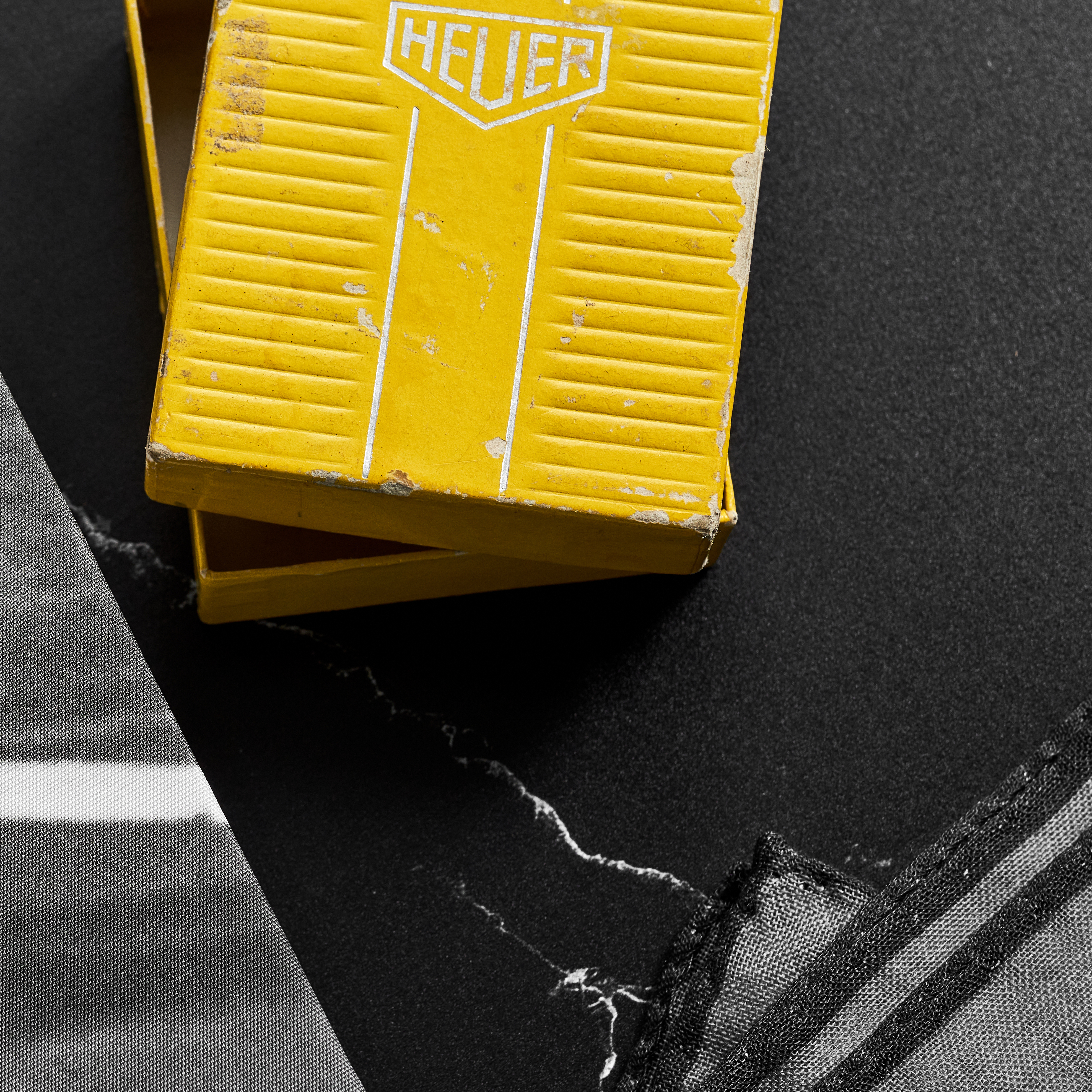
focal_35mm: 133
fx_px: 4747
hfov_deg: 12.9
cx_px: -46
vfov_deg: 13.1
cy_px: 535
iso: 200
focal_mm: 65
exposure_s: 1/30
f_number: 8
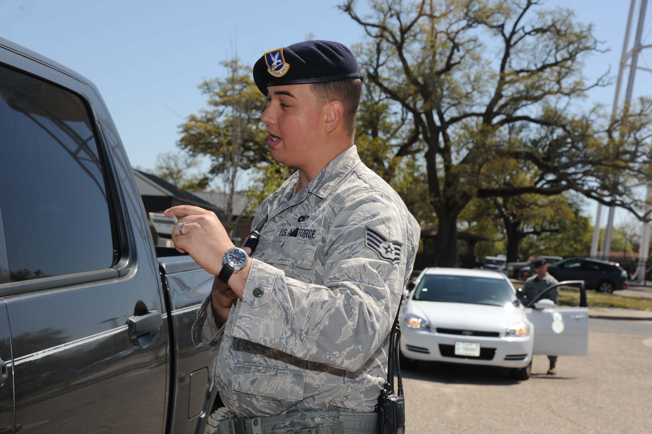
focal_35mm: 55
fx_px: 995
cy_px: 217
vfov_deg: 24.6
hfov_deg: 36.3
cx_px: 326
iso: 160
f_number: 9
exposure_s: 1/320
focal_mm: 55
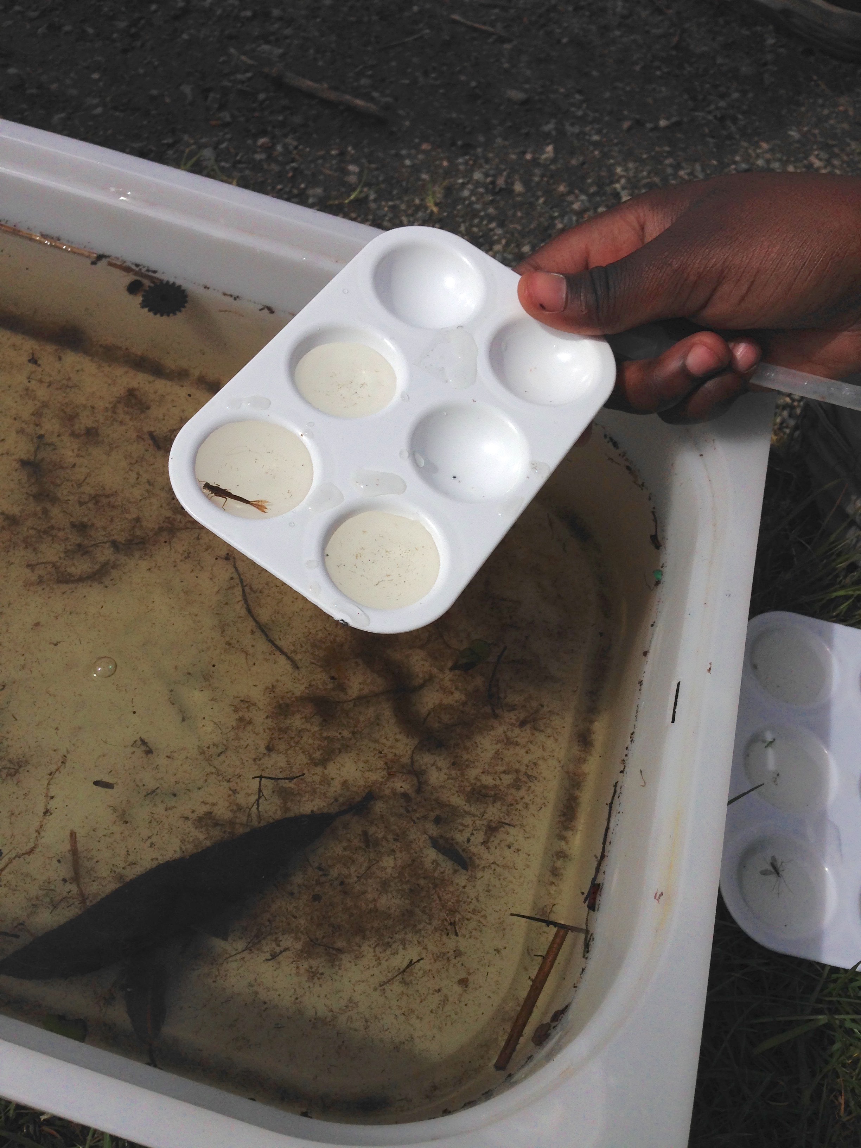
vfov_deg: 55.4
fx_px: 1094
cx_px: 430
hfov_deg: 42.9
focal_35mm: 33
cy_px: 574
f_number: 2.4
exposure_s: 1/9091
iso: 50
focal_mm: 4.12
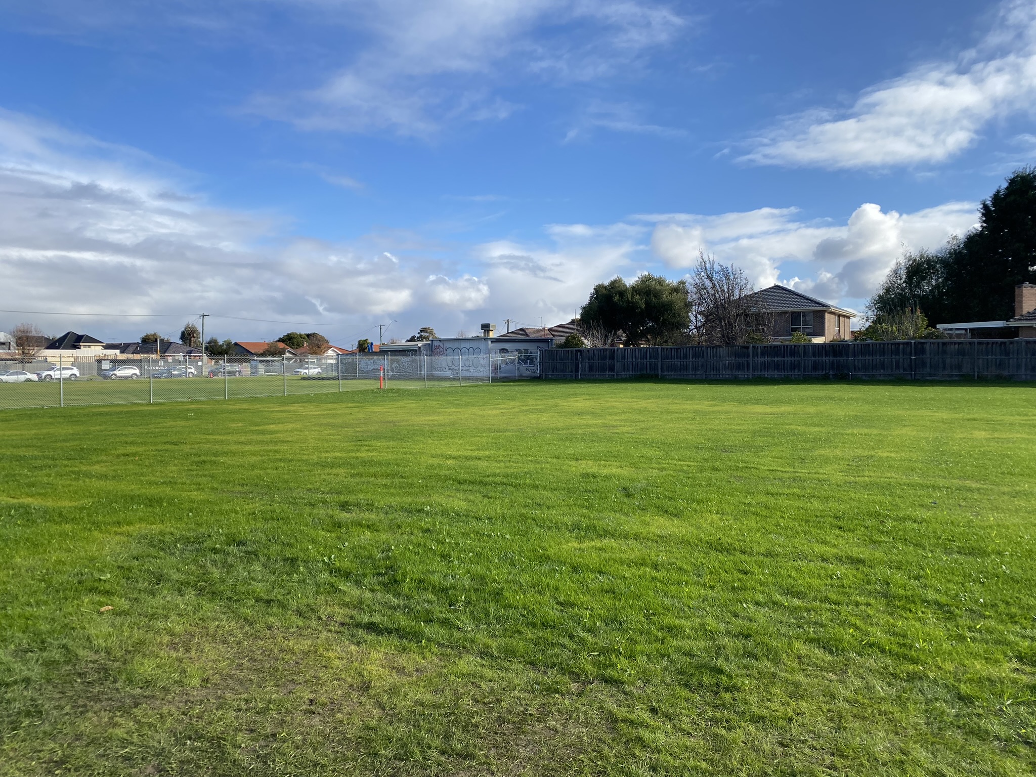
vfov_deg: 53.1
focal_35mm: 26
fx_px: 778
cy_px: 388
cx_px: 518
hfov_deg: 67.3
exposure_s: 1/2358
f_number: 1.8
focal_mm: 4.25
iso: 32
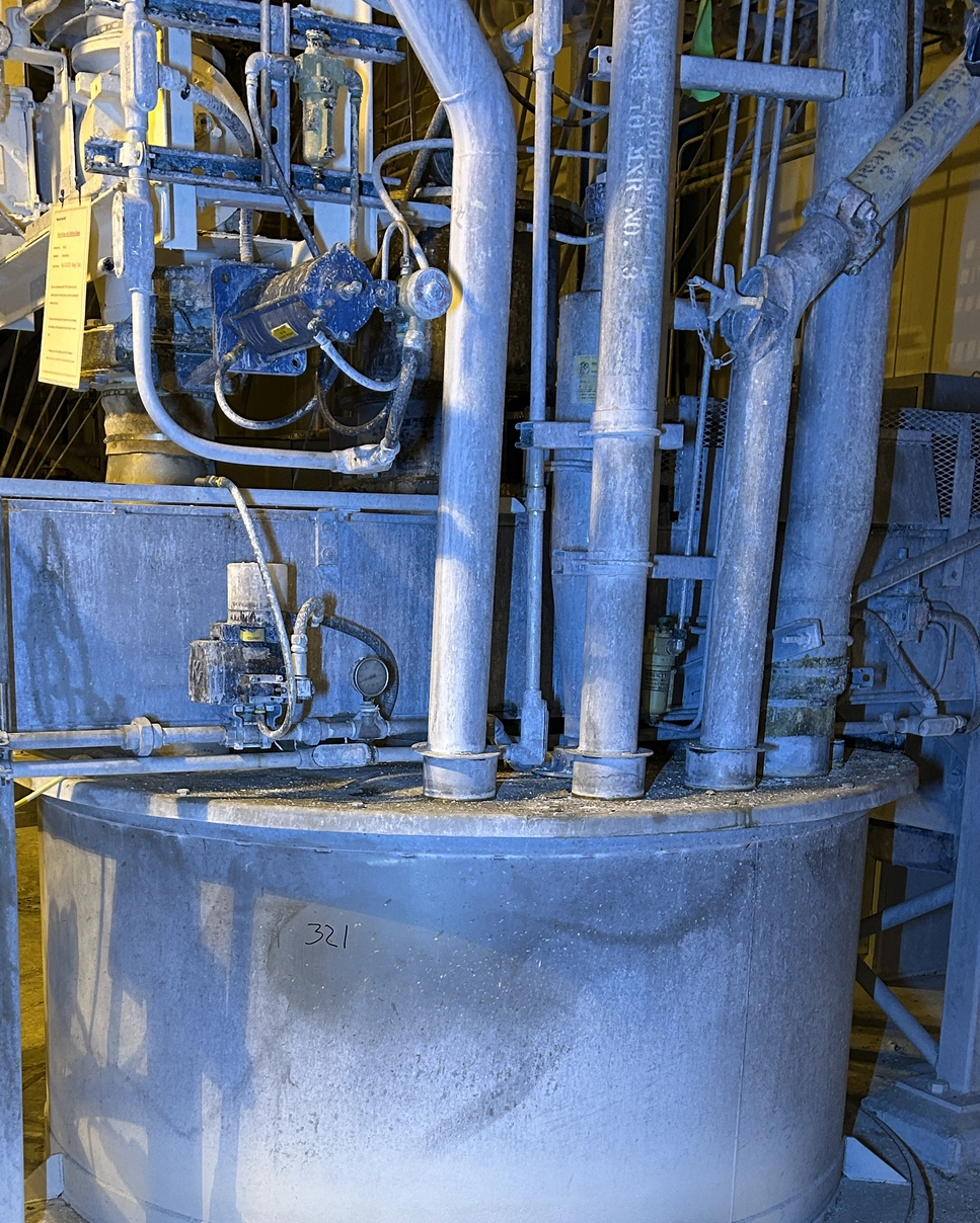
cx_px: 381
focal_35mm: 42
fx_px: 1522
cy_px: 913
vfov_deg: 42.5
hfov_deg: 35.5
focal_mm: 5.7
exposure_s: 1/60
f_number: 1.5
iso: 200
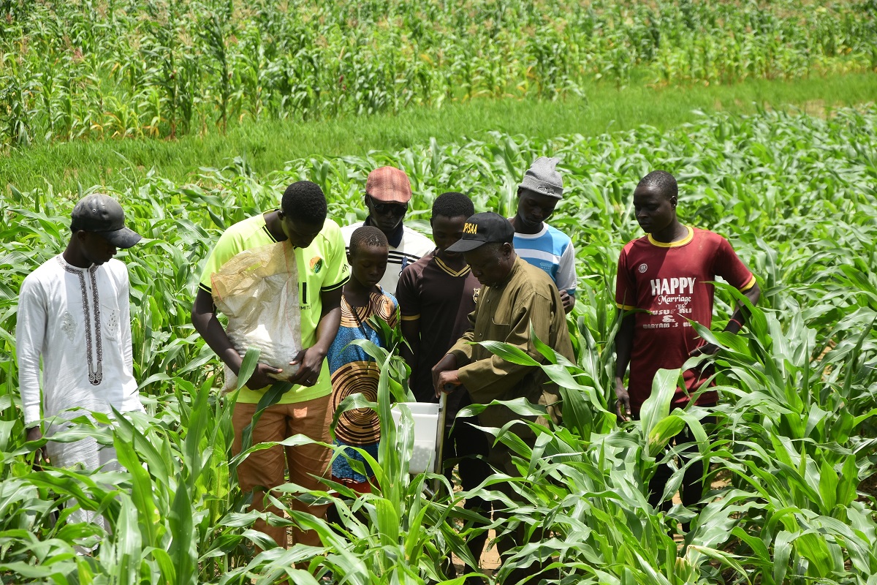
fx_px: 3288
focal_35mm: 135
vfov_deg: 10.2
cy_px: 292
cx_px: 438
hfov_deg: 15.2
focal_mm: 90
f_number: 6.3
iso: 200
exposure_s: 1/640
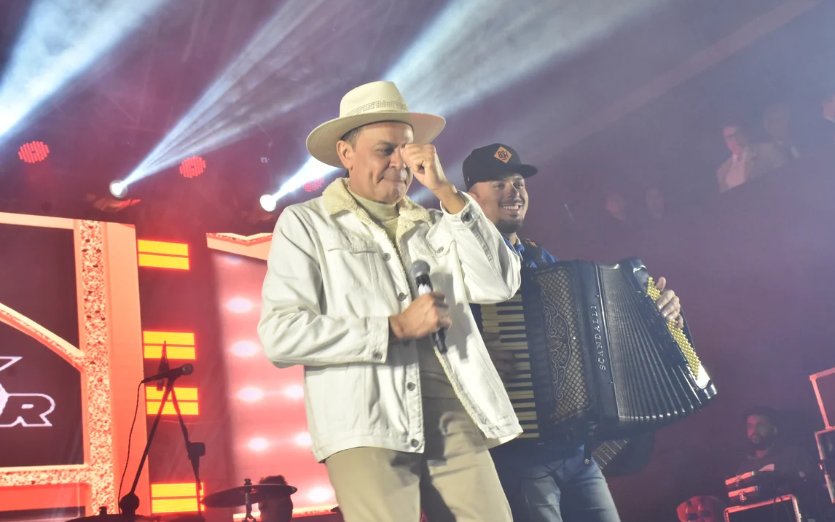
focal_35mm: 64
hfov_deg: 32.0
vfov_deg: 20.3
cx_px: 426
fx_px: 1456
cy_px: 265
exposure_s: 1/80
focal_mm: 40
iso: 2000
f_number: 11
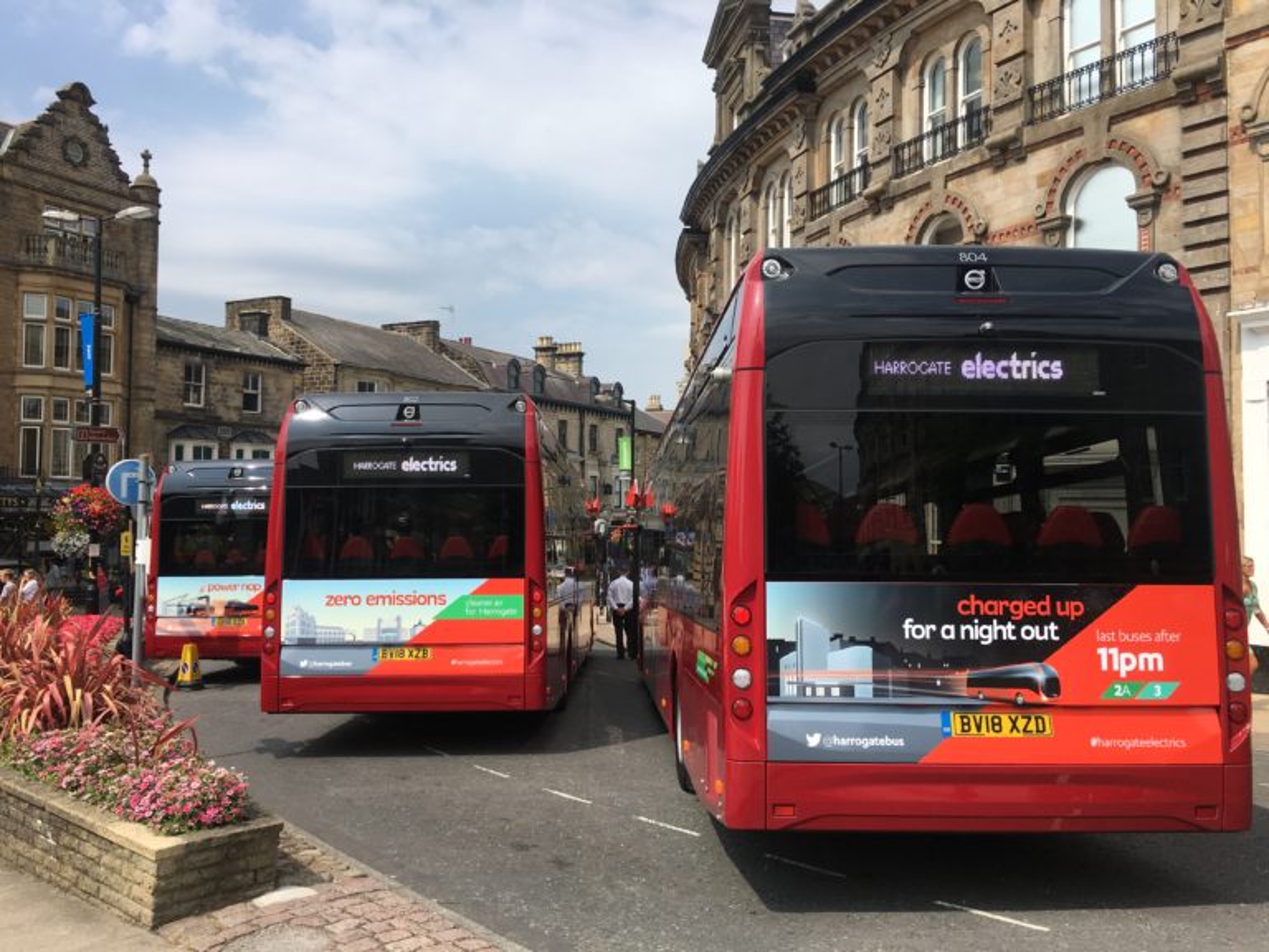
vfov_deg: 48.2
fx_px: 1063
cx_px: 634
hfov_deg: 61.7
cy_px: 476
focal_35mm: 29
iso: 25
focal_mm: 4.15
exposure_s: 1/1876
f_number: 2.2
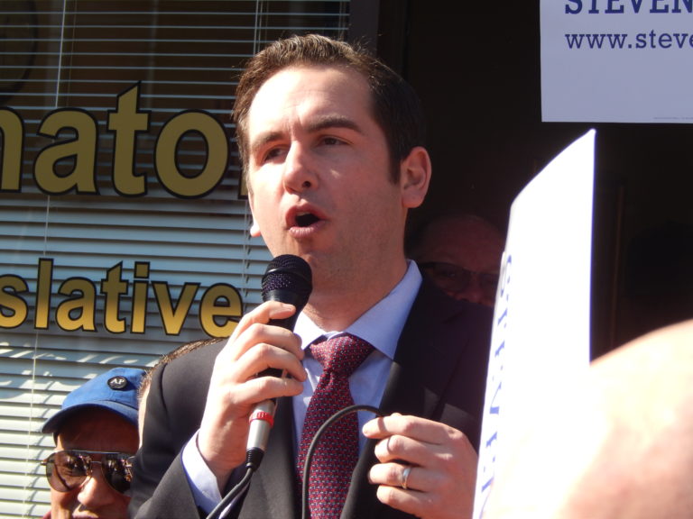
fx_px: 3684
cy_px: 260
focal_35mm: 184
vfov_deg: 8.1
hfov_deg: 10.7
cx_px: 346
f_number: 5.3
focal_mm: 32.8
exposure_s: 1/250
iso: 125
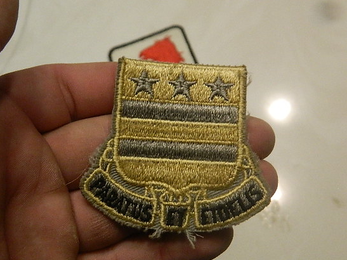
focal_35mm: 48
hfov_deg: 39.7
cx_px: 168
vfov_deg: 30.2
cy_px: 143
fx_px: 481
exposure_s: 1/125
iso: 400
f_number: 3.5
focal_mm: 7.3
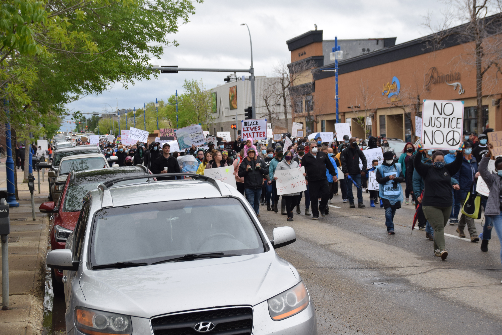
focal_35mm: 78
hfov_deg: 26.0
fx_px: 1088
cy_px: 168
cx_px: 251
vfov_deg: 17.5
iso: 220
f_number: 8
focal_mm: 52
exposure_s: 1/250
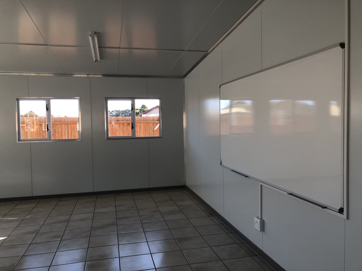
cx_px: 181
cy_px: 136
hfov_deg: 63.4
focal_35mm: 28
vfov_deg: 49.7
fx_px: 293
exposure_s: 1/171
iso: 20
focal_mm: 3.99
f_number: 1.8
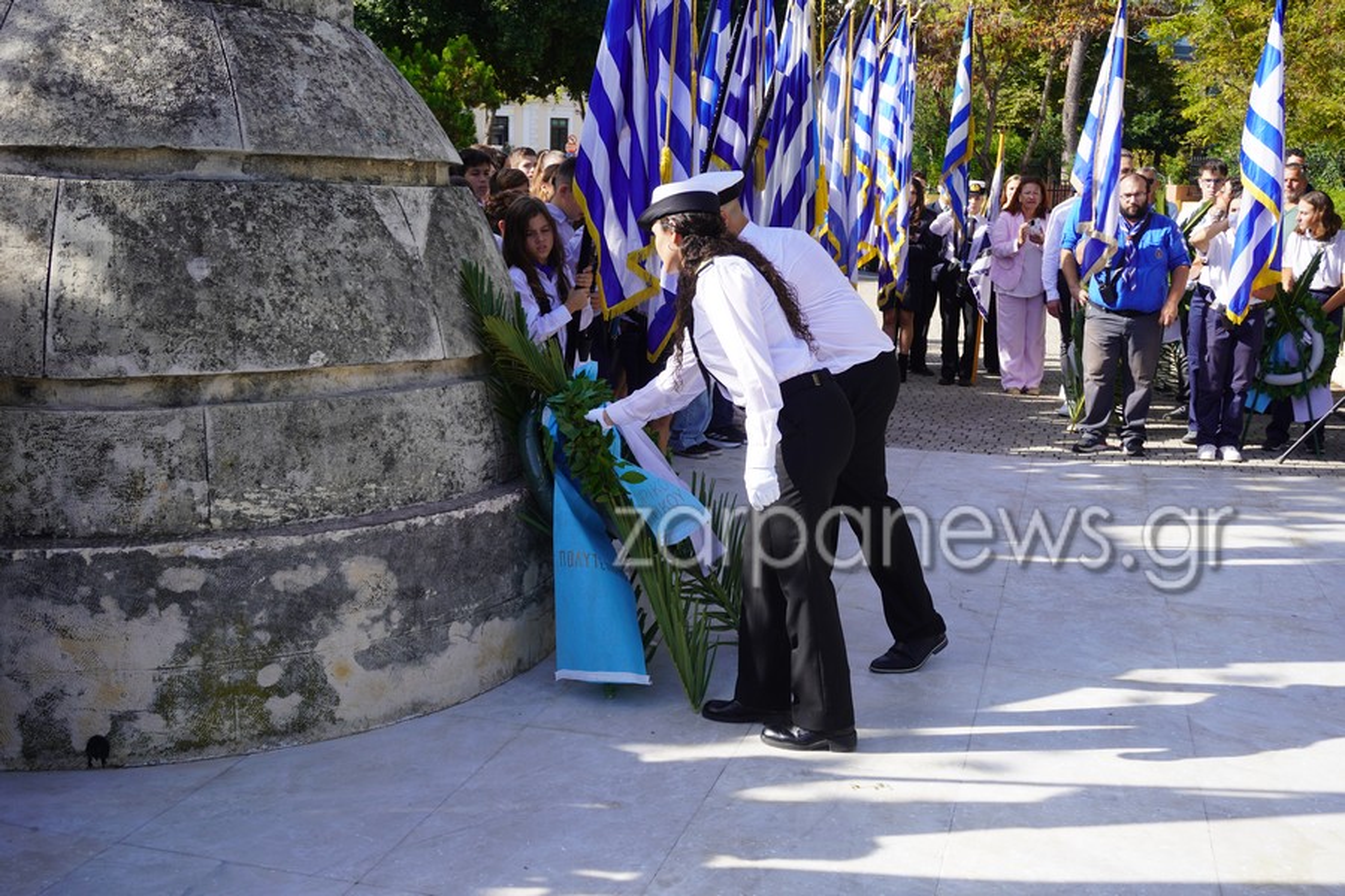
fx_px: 1401
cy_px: 448
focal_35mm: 38
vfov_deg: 35.5
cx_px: 672
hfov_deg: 51.3
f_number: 5
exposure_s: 1/250
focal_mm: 25
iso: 100
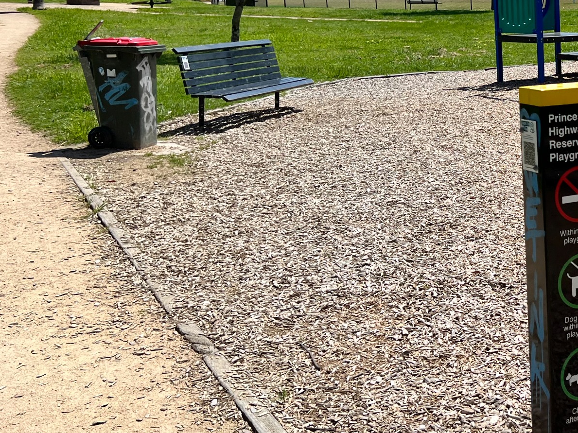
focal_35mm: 56
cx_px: 582
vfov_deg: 25.9
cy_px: 139
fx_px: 935
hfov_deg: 31.7
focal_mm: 5.7
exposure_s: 1/5319
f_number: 1.5
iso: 50
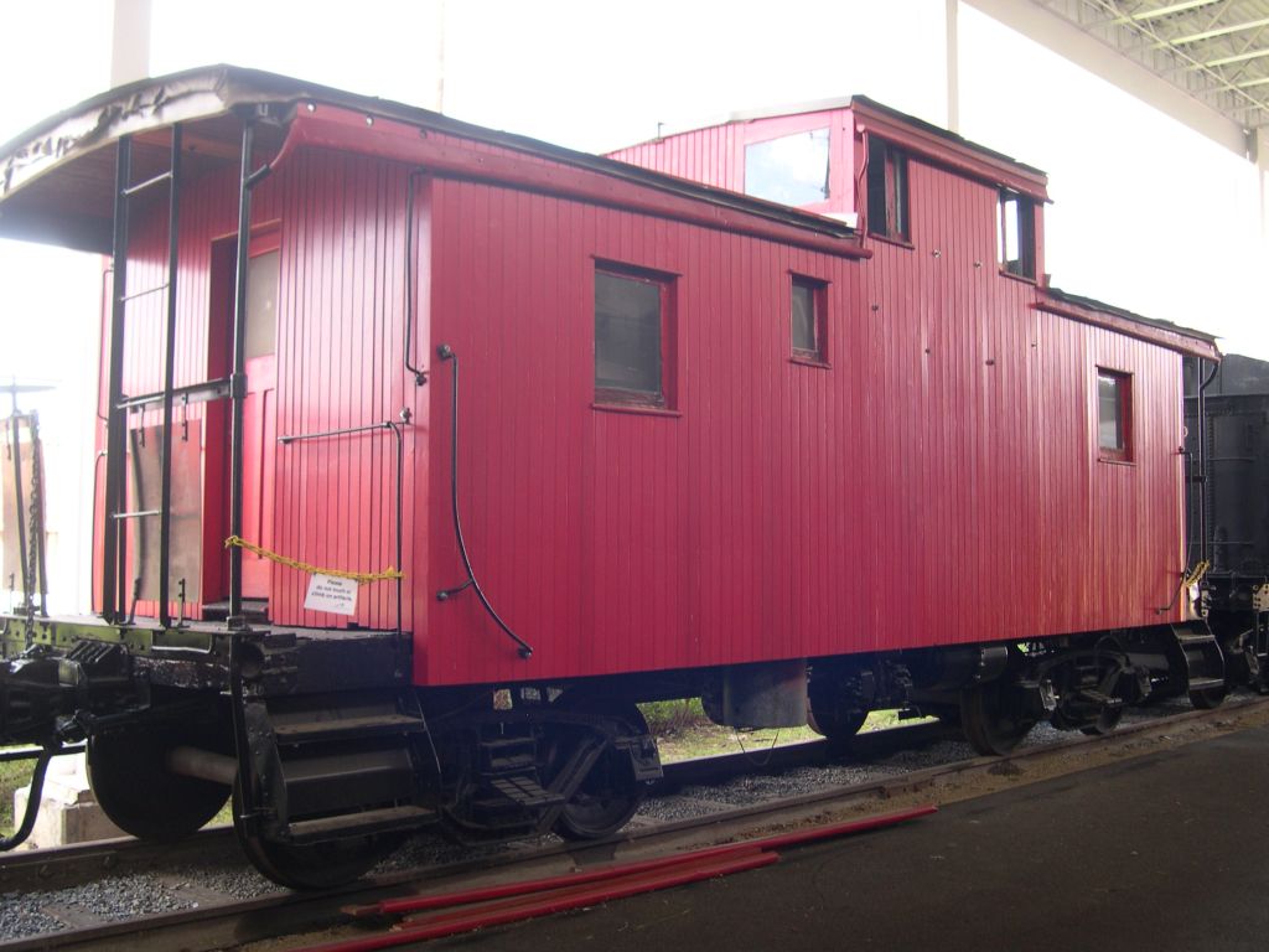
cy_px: 476
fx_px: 1393
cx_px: 634
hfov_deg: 49.0
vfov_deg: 37.7
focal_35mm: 38
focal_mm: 8
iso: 100
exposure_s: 1/60.3
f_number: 2.8
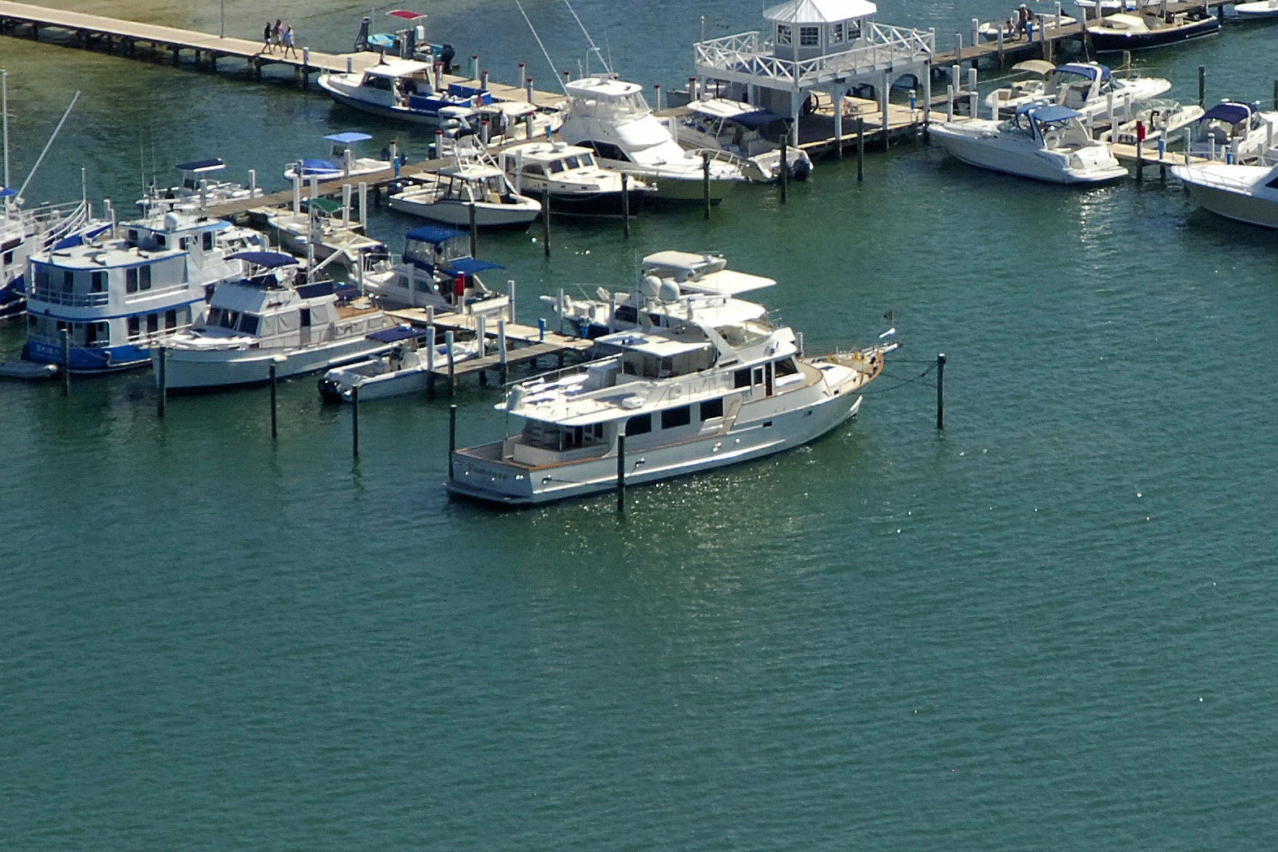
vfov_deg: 4.0
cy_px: 254
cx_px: 1119
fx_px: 12330
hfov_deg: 5.9
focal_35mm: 347
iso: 400
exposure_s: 1/1000
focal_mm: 85
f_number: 9
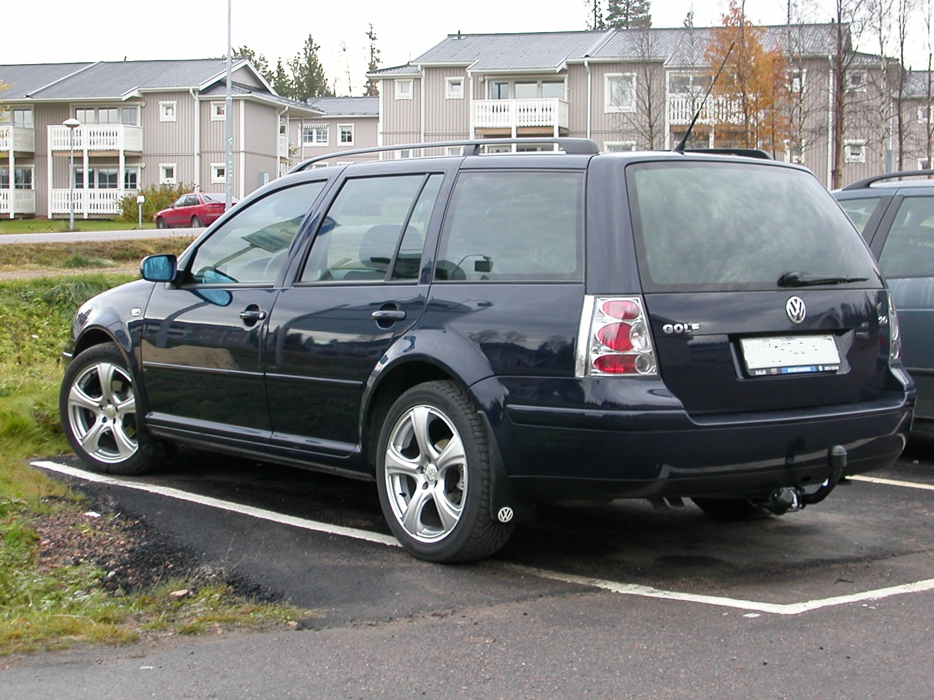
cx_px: 467
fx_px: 1565
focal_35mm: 58
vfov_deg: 25.2
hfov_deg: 33.2
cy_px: 350
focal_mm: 8.9
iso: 100
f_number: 3.4
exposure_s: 1/36.9
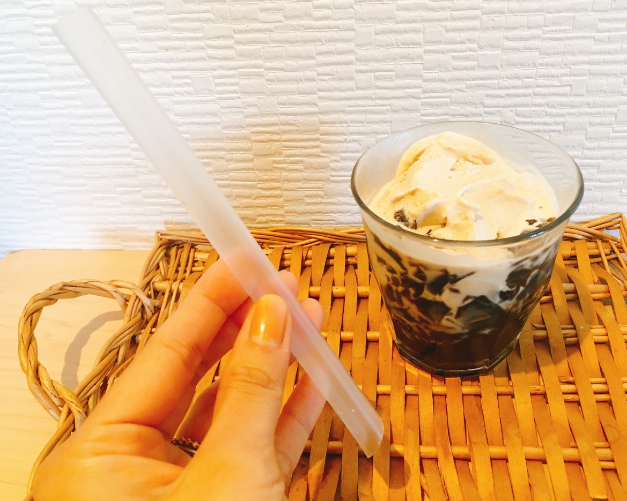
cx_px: 306
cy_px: 246
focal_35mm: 31
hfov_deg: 57.2
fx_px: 575
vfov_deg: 47.1
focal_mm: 4.15
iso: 125
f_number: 2.2
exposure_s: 1/33
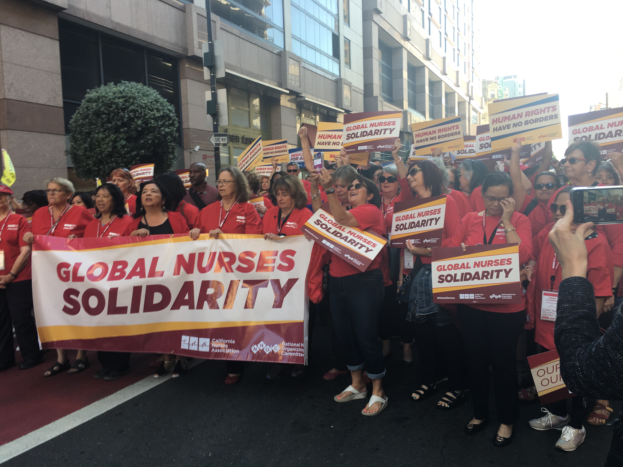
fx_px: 522
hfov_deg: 61.7
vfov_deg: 48.2
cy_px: 234
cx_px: 312
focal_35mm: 29
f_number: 2.2
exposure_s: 1/120
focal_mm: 4.15
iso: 25
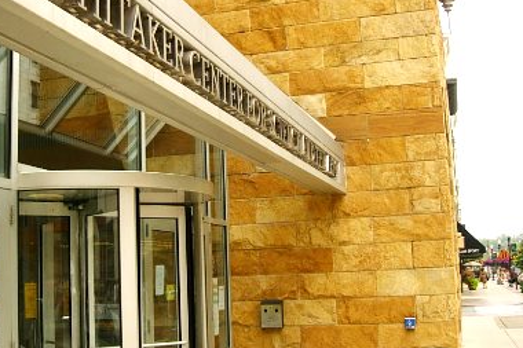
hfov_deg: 38.1
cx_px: 215
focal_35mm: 52
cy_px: 144
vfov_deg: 25.9
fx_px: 755
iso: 64
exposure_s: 1/609
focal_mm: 7.8
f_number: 2.8
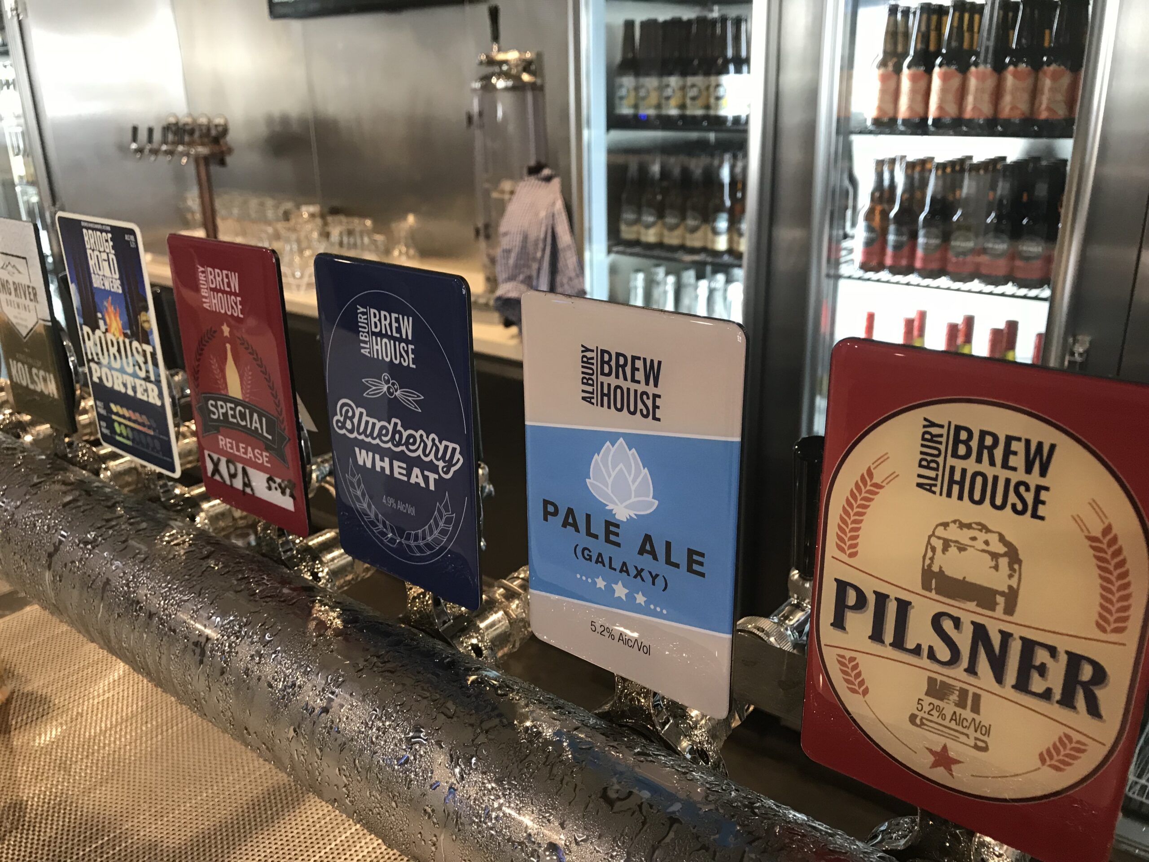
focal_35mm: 28
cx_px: 574
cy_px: 431
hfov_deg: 63.4
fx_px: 929
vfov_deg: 49.7
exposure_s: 1/17
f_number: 1.8
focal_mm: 3.99
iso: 50
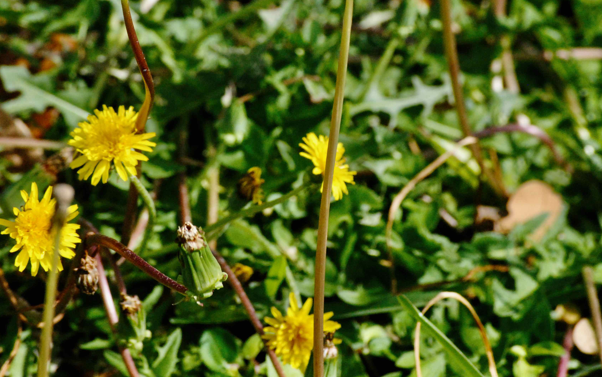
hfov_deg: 6.0
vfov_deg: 3.8
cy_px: 158
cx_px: 274
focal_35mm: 350
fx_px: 5742
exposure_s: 1/2500
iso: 1600
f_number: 10
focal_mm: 200
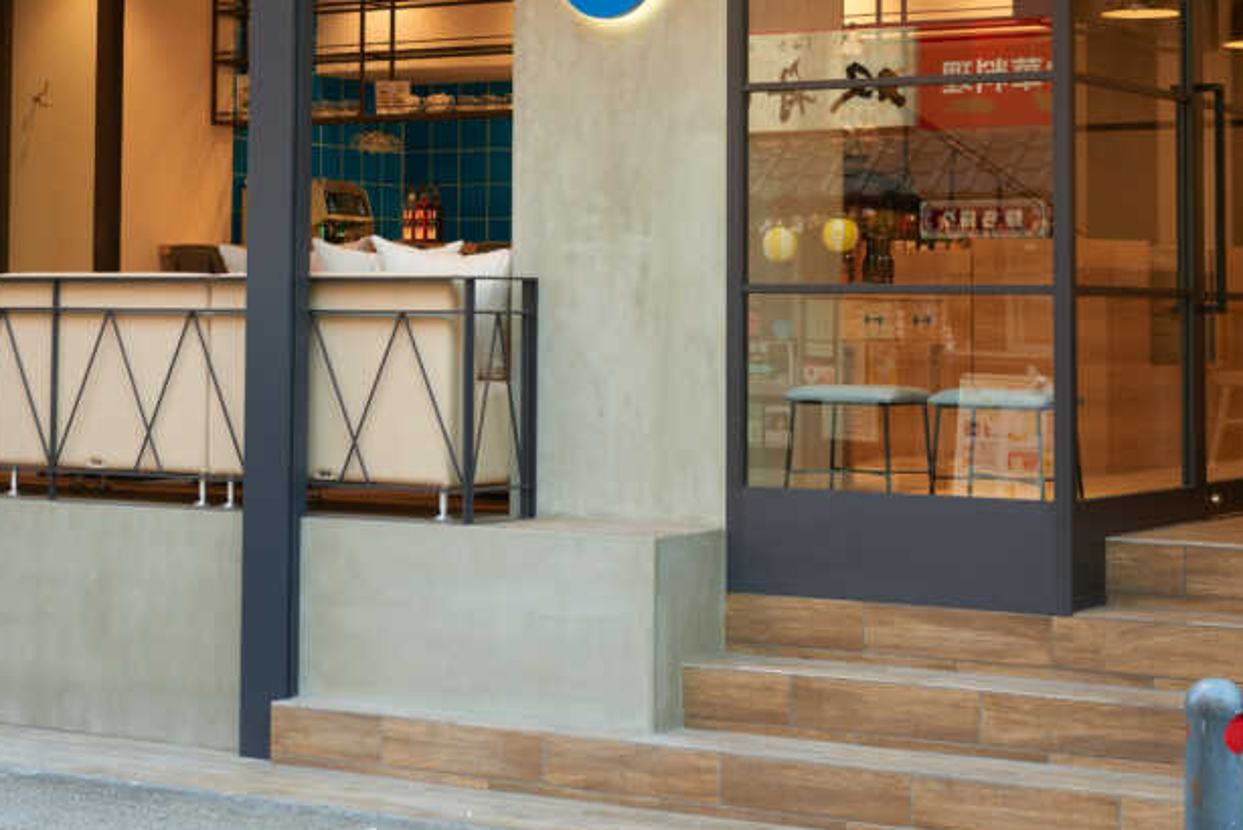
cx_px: 441
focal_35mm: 80
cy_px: 153
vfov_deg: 16.9
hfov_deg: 25.3
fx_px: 2763
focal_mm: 48
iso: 400
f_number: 5
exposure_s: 1/80
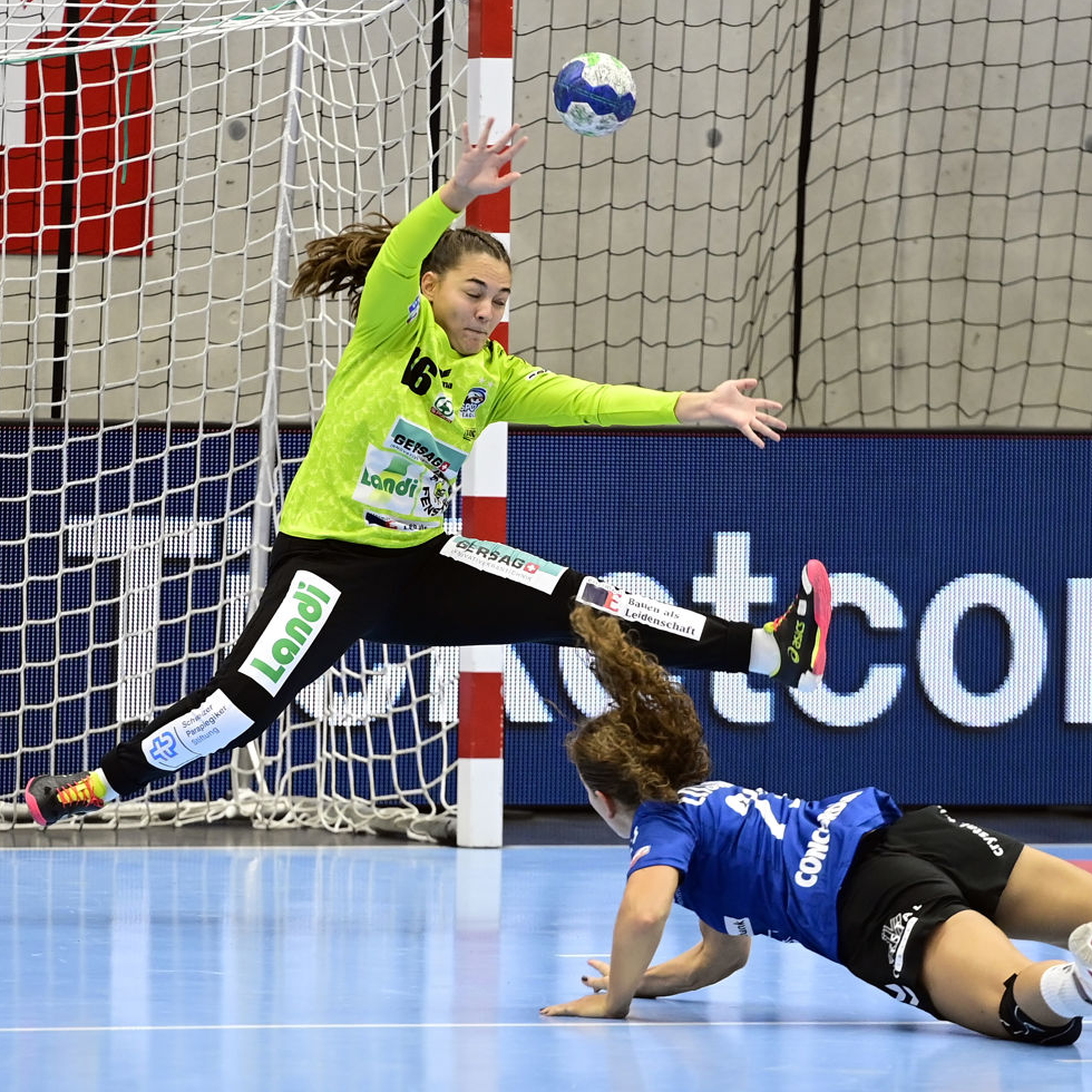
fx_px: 9137
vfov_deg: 6.8
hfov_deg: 6.8
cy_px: 545
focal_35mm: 256
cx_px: 606
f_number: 3.5
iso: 3200
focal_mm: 200
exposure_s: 1/1000
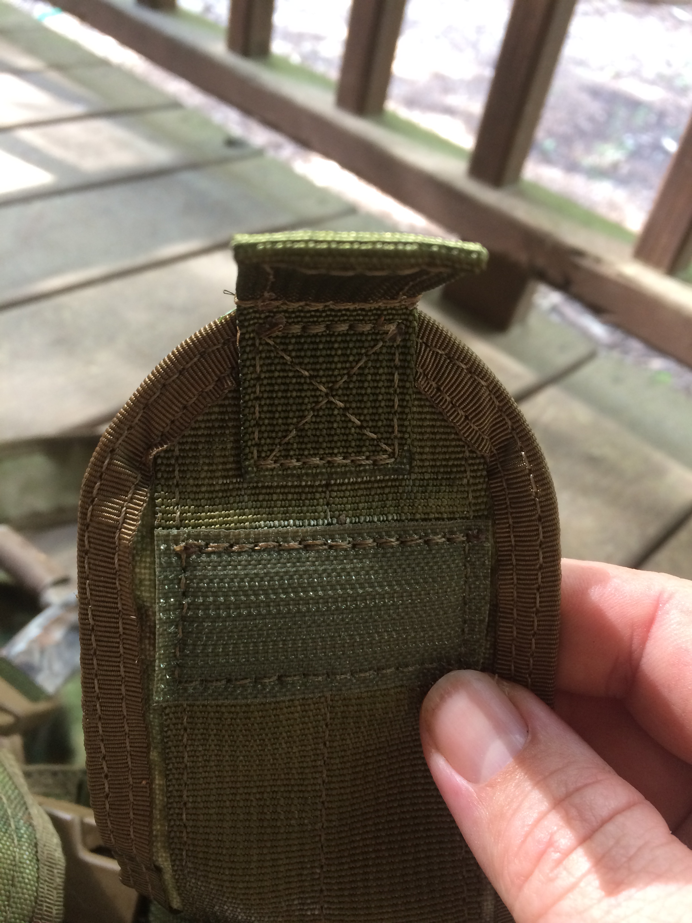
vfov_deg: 61.7
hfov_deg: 48.2
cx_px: 346
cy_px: 462
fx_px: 773
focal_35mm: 29
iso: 80
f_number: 2.2
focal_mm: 4.15
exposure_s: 1/30
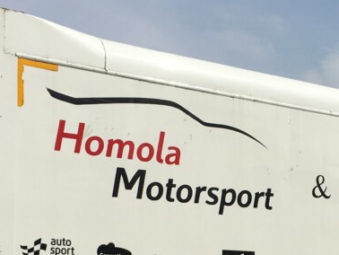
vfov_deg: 15.7
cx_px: 312
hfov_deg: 20.8
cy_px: 266
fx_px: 902
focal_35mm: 92
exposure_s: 1/3344
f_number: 2.2
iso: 25
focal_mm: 4.15
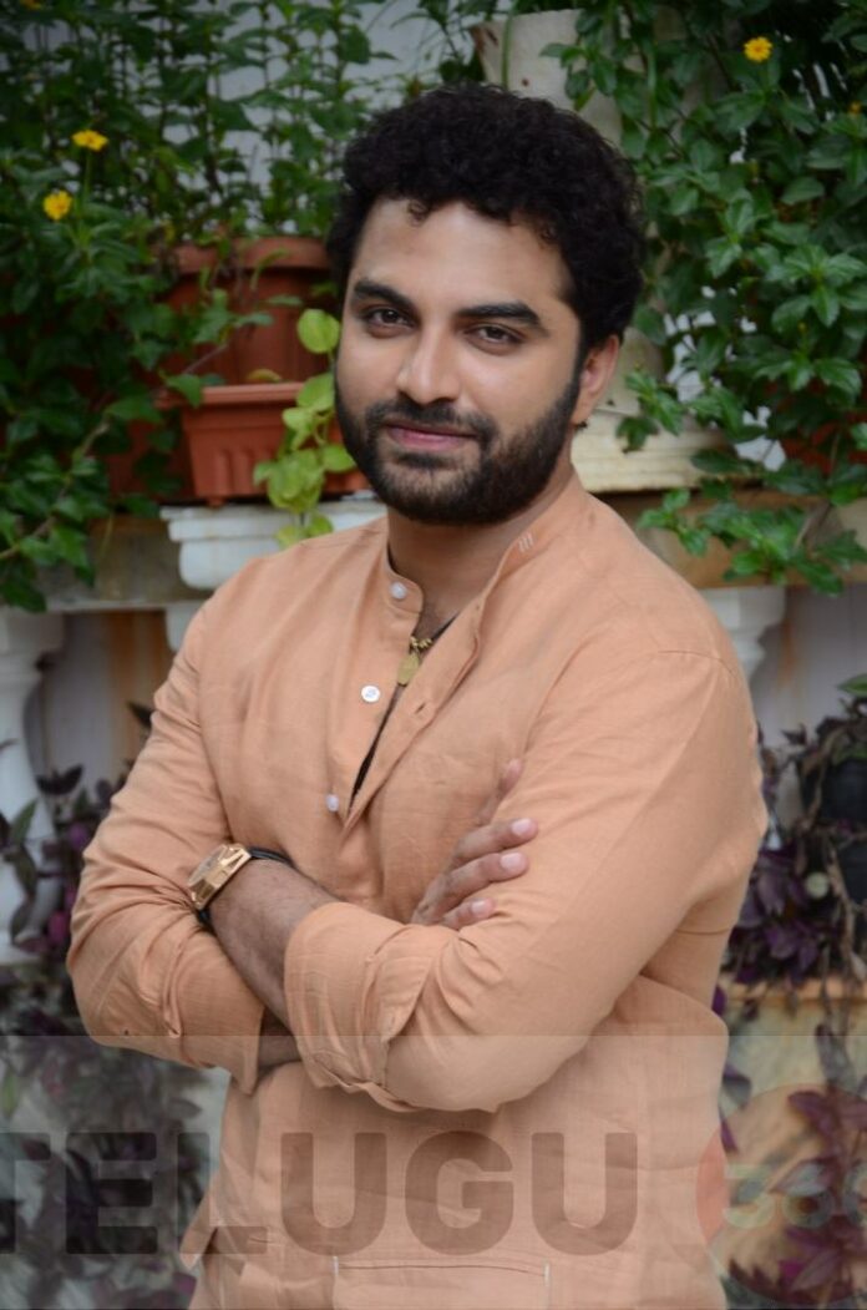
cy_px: 655
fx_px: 4899
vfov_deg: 15.2
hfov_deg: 10.1
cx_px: 434
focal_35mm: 135
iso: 320
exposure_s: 1/125
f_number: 5.6
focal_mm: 90
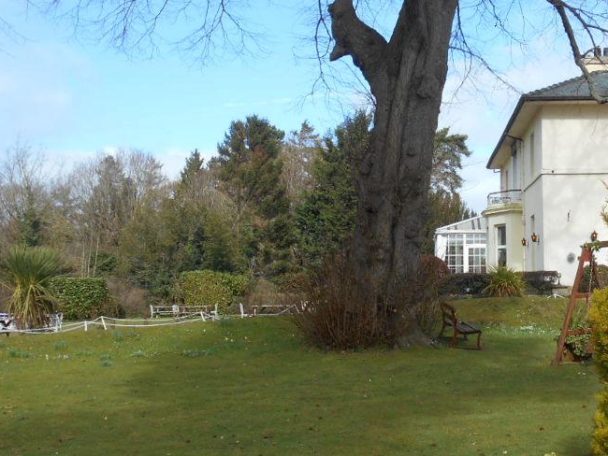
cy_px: 241
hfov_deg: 39.3
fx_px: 843
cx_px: 386
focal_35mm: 48
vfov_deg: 30.3
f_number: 3.2
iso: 80
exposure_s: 1/640
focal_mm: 4.6
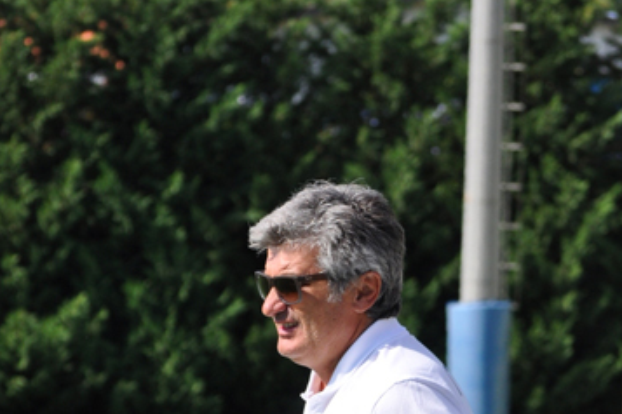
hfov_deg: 6.8
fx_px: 5217
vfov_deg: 4.5
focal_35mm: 302
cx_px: 319
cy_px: 656
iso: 400
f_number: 7.1
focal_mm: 90
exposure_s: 1/2000
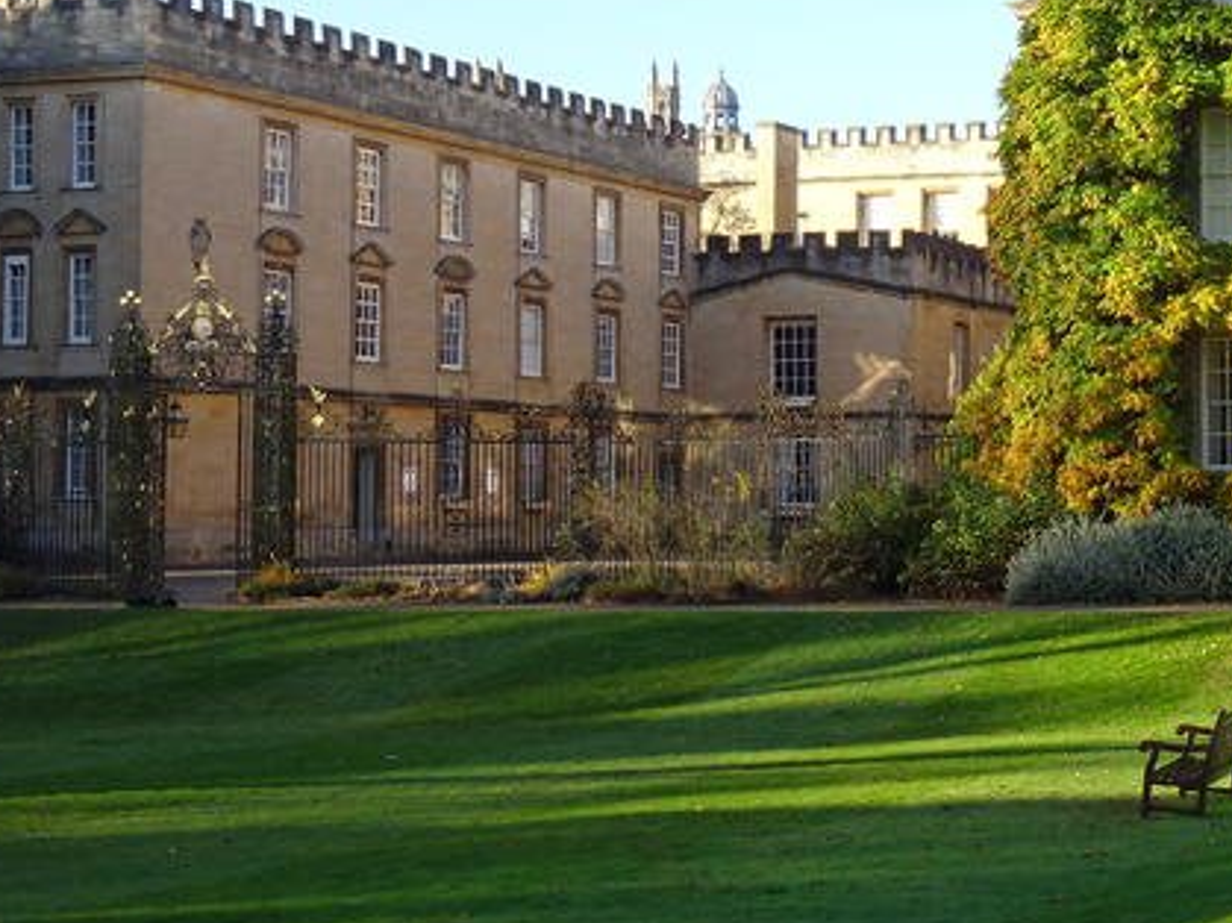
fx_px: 2989
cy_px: 364
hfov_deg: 22.7
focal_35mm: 84
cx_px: 1132
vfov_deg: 17.5
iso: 80
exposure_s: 1/160
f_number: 4.5
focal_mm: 7.58
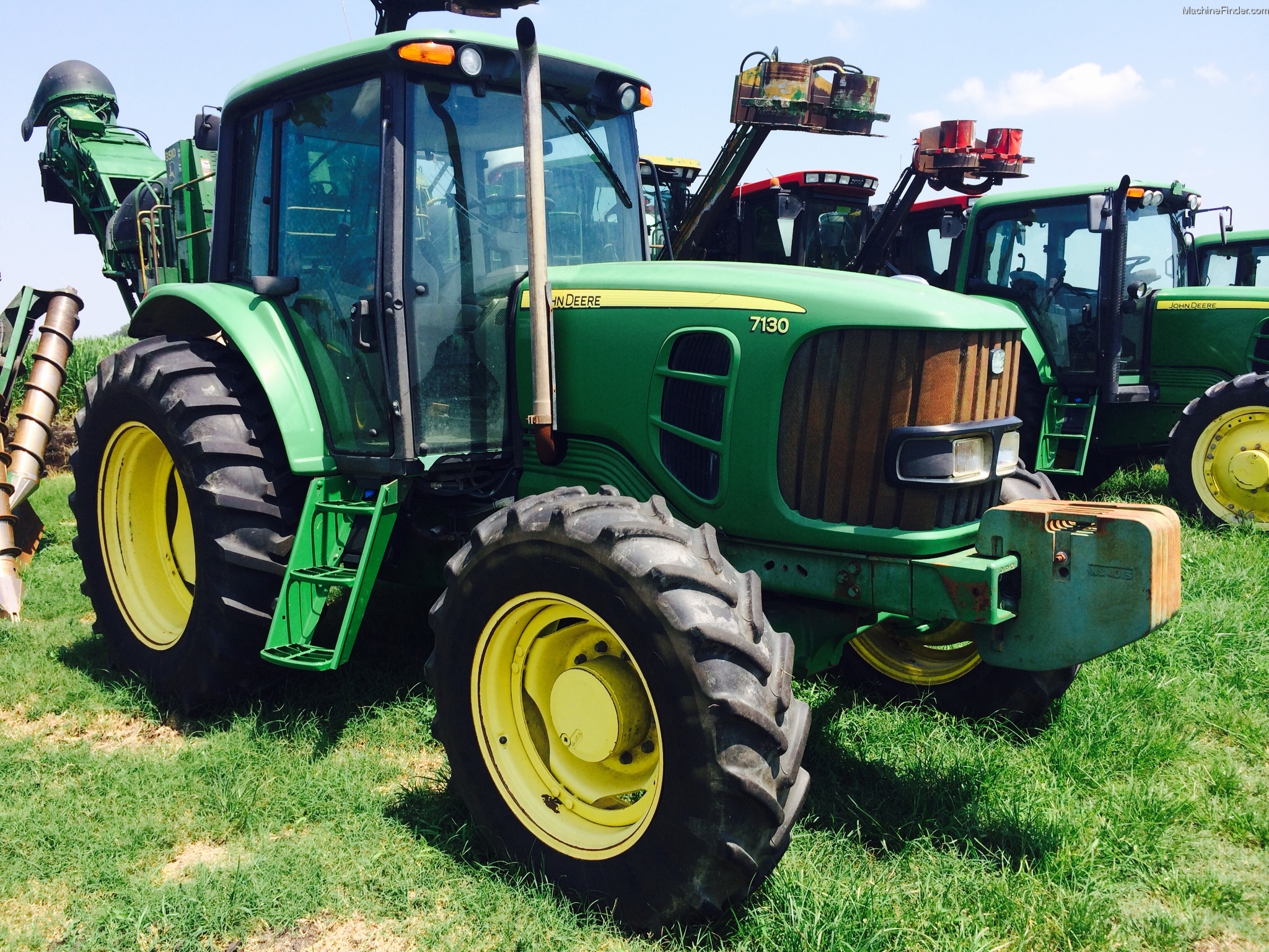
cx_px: 634
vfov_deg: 46.8
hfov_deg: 60.0
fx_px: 1100
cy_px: 476
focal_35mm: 30
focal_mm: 4.12
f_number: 2.2
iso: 32
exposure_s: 1/1080
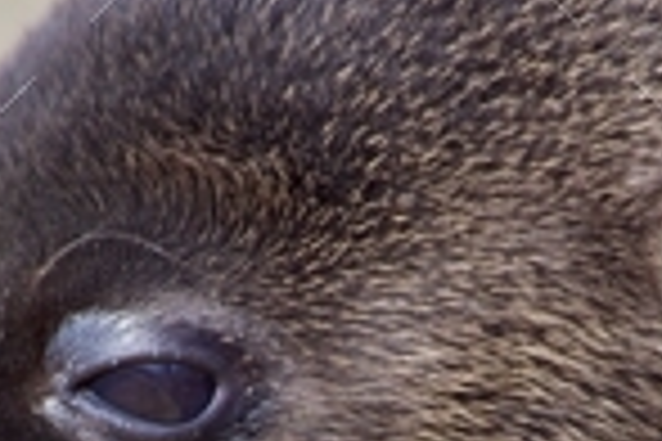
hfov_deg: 1.7
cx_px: 311
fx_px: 22083
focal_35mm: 1201
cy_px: 664
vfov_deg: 1.1
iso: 160
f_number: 5
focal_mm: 200
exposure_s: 1/320
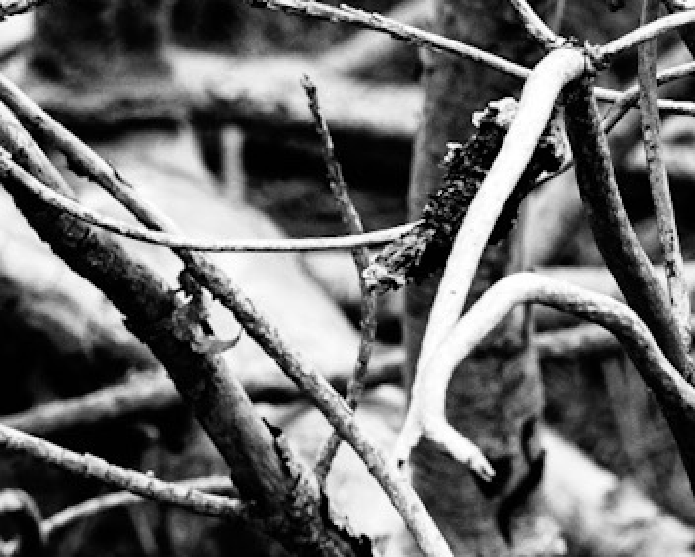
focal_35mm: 1201
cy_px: 283
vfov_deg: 1.3
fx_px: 24717
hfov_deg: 1.6
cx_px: 584
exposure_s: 1/250
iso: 900
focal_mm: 220
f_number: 8
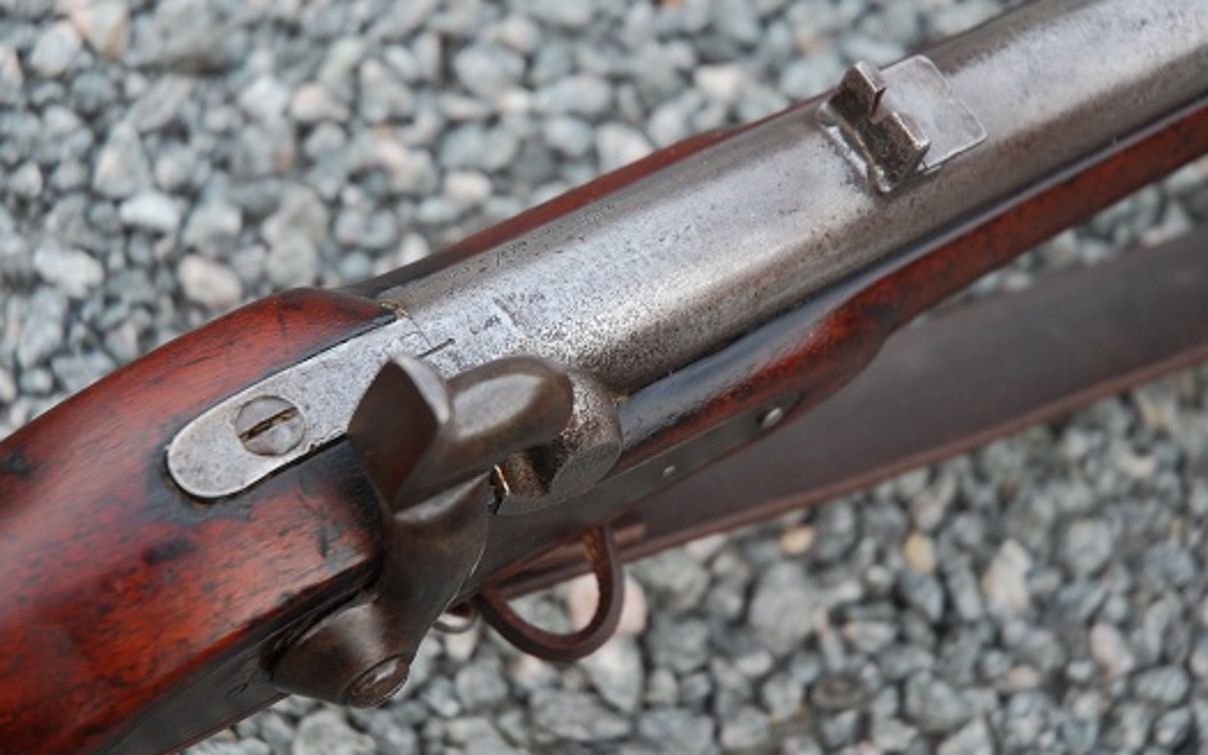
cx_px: 559
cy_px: 356
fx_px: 3739
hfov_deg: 18.4
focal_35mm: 114
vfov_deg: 11.5
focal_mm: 65
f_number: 4.5
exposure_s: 1/125
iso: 320
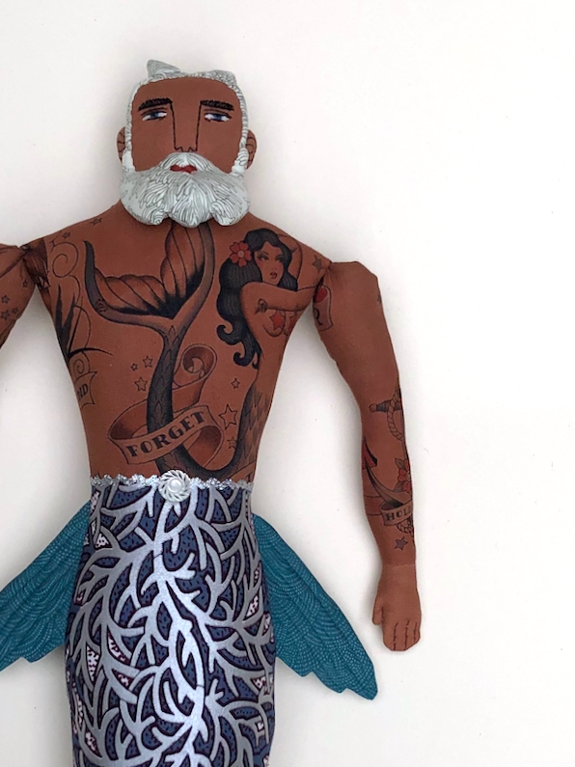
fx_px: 1041
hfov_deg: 30.6
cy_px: 612
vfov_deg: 38.9
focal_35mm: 47
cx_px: 180
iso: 20
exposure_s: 1/1043
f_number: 1.8
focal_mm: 3.99
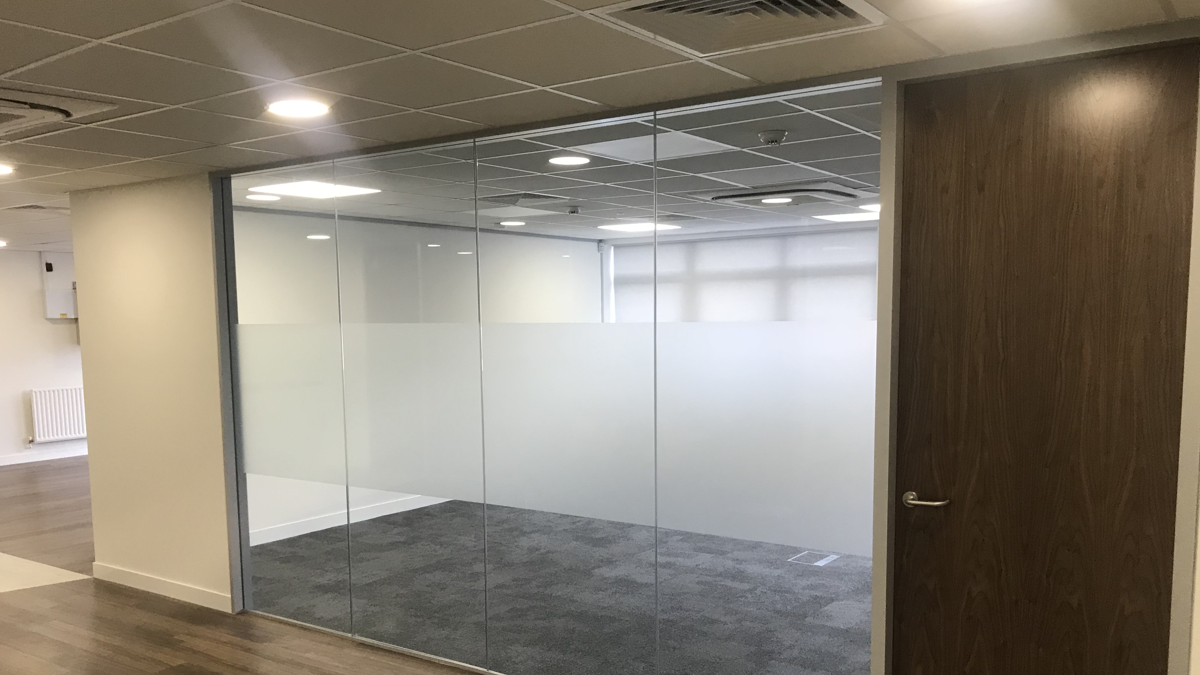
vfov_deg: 37.5
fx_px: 986
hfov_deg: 62.6
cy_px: 439
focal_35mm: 31
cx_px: 592
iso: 40
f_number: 1.8
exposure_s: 1/33
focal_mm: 3.99
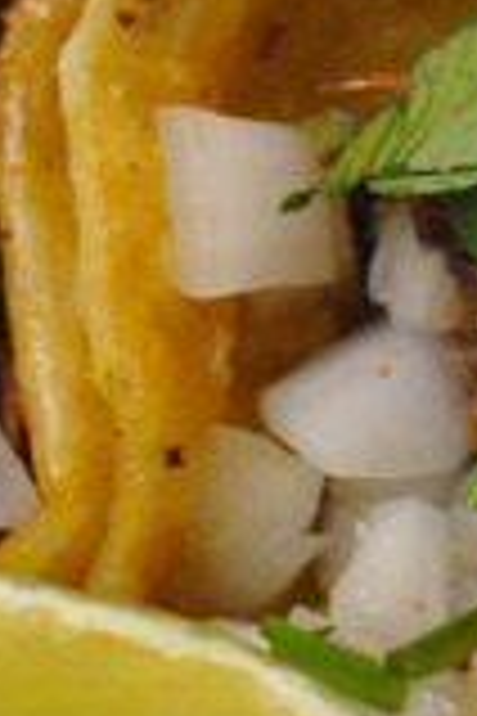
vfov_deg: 8.1
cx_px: 508
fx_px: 4916
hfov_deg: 5.5
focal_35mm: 247
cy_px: -383
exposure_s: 1/60
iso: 640
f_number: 4
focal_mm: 35
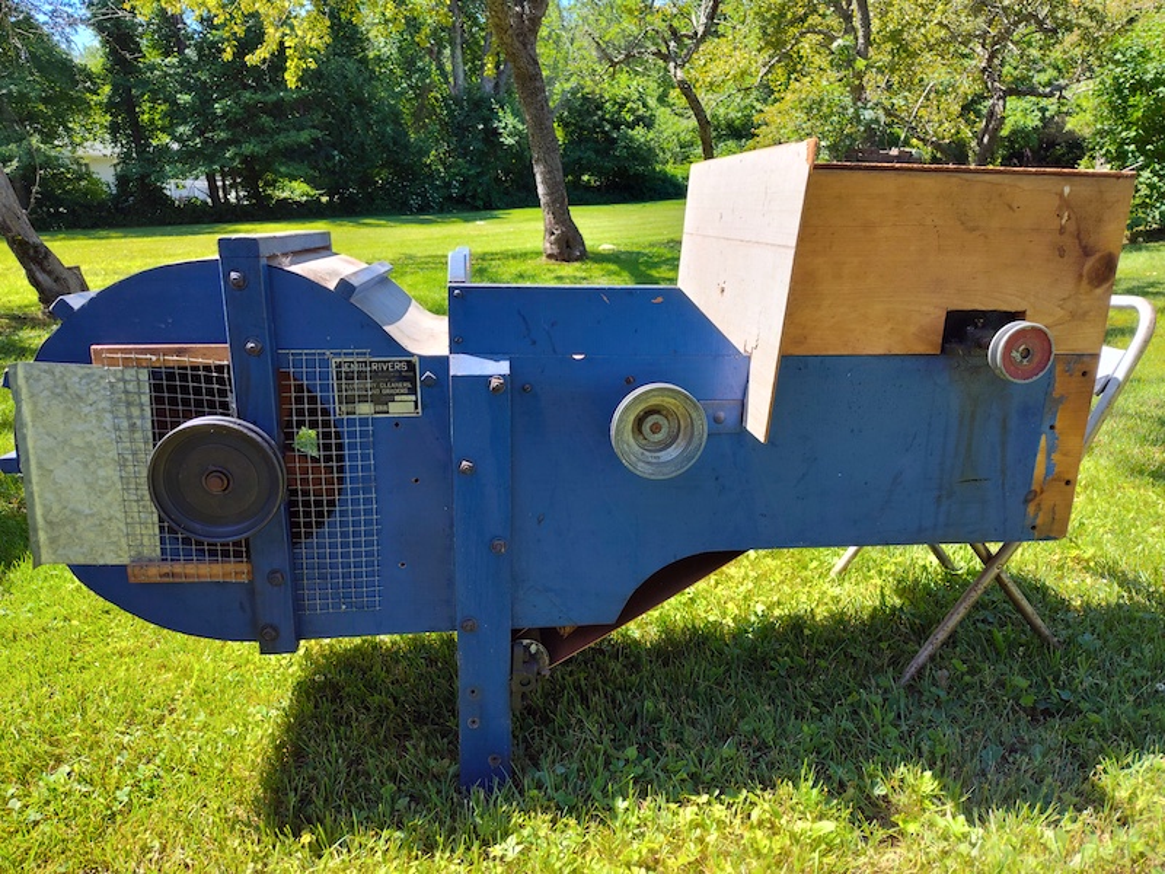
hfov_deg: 73.9
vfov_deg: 58.9
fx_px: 774
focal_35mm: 23
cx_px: 582
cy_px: 437
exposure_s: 1/462
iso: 100
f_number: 1.8
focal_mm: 5.56
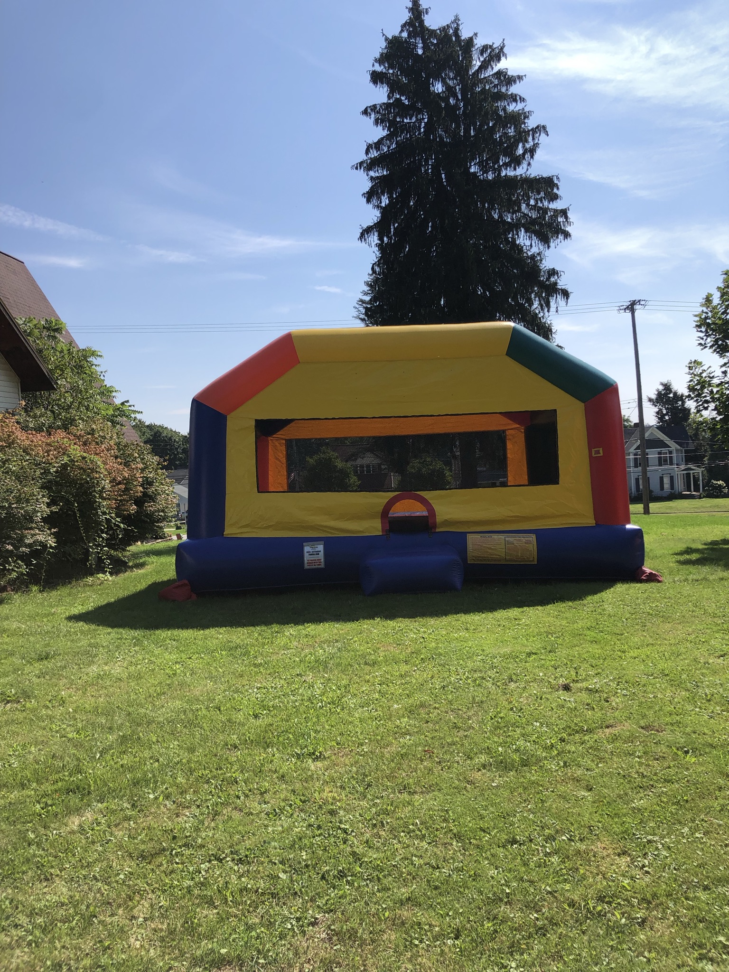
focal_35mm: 28
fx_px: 786
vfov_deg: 63.4
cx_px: 364
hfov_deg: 49.7
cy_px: 486
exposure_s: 1/2208
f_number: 1.8
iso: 20
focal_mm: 4
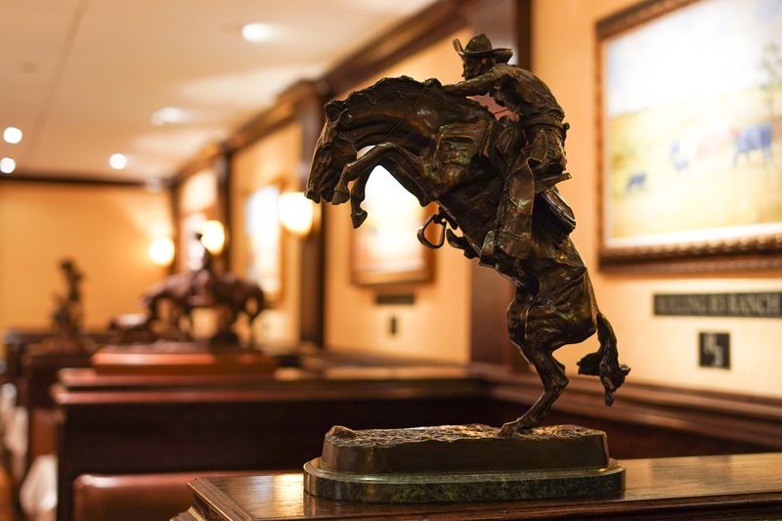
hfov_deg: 38.2
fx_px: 1129
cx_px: 391
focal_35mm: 52
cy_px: 260
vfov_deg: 26.0
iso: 1000
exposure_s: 1/100
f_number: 1.8
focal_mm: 35
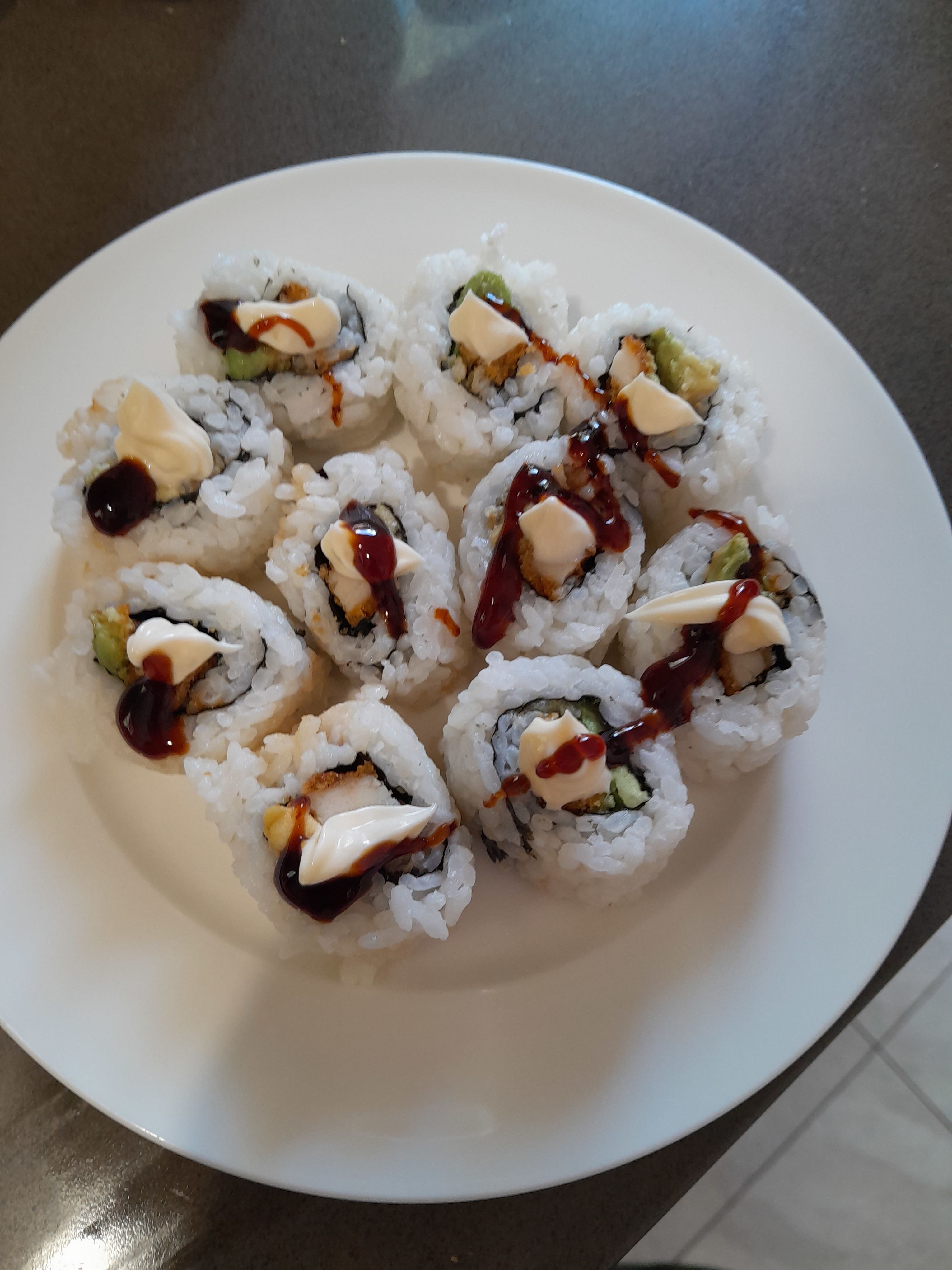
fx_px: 953
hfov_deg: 53.1
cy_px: 635
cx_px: 476
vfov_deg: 67.3
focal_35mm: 26
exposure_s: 1/50
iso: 125
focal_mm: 3.98
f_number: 1.8
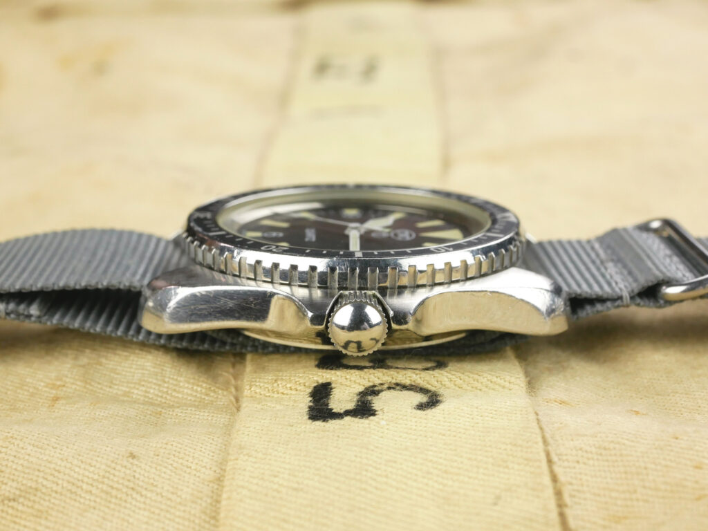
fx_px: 1227
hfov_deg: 32.2
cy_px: 266
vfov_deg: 24.4
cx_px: 354
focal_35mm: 60
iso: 800
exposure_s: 1/80
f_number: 8
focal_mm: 30
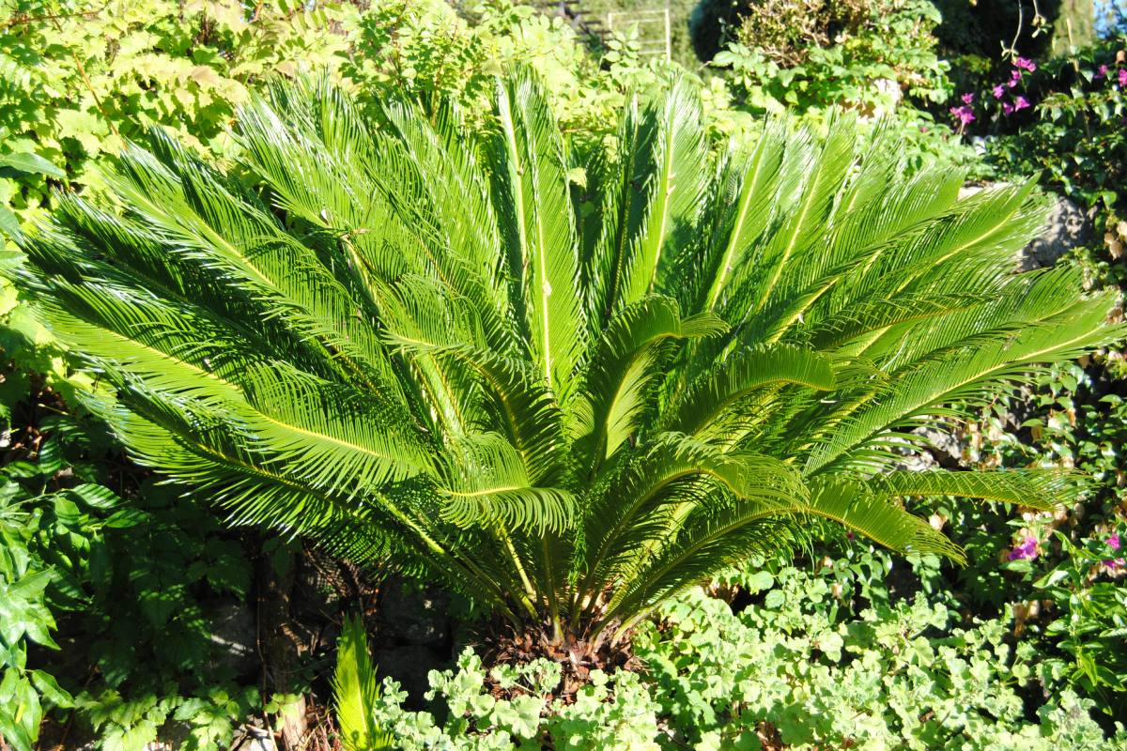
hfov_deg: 38.9
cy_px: 376
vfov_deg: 26.5
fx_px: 1596
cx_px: 564
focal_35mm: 51
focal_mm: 34
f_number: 5.6
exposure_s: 1/125
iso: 125
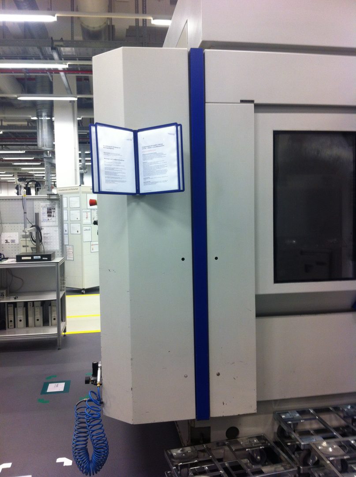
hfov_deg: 40.6
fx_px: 481
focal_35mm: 35
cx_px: 178
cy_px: 238
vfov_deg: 52.7
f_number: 2.8
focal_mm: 3.85
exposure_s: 1/17
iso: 80
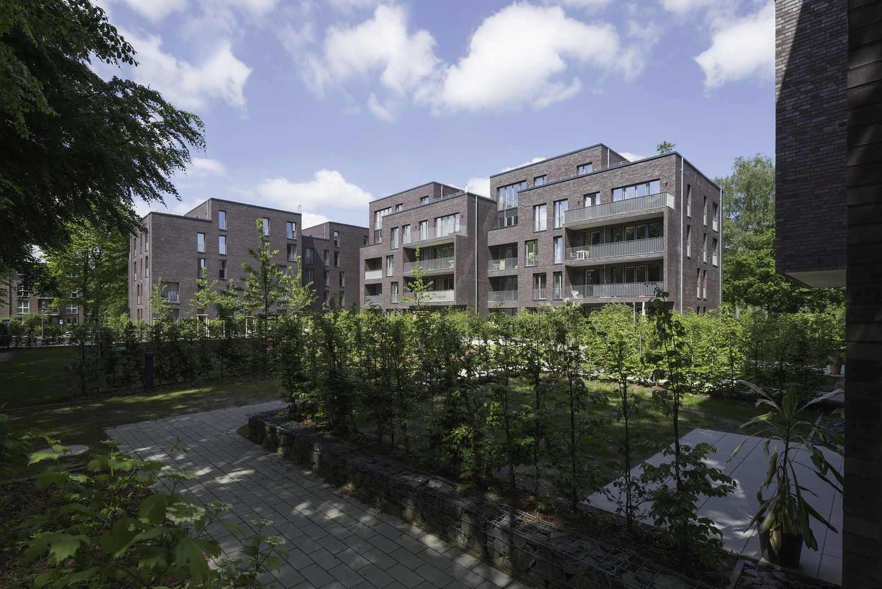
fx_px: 417
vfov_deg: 70.5
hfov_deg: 93.3
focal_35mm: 17
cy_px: 294
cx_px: 441
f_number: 8
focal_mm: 17
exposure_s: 1/125
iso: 100
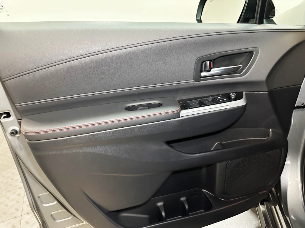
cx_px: 152
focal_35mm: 24
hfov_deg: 71.6
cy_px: 114
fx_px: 211
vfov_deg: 56.8
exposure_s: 1/40
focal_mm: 6.86
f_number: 1.78
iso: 1000
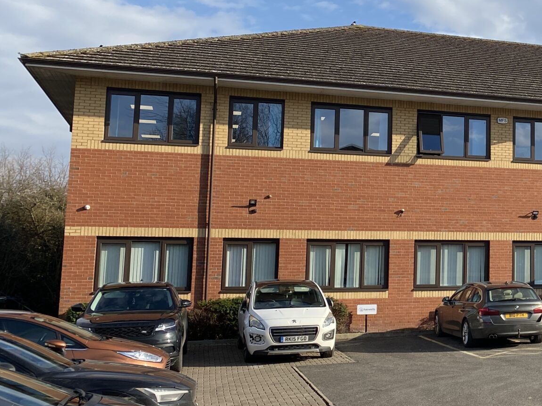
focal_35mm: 58
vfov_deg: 25.2
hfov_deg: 29.7
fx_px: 908
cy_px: 169
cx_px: 604
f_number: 1.8
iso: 32
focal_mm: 4.25
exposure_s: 1/2268
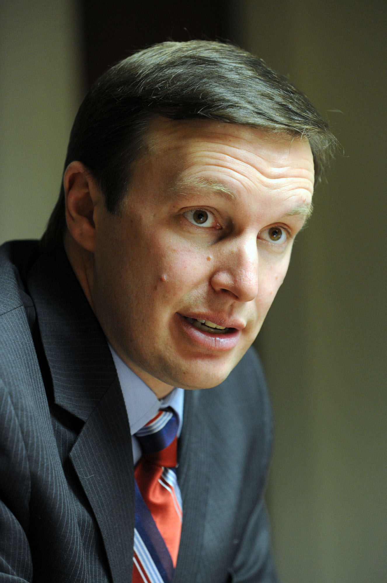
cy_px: 292
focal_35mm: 135
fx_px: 2185
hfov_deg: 10.1
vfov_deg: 15.2
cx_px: 194
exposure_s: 1/80
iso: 2500
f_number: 4
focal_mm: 135
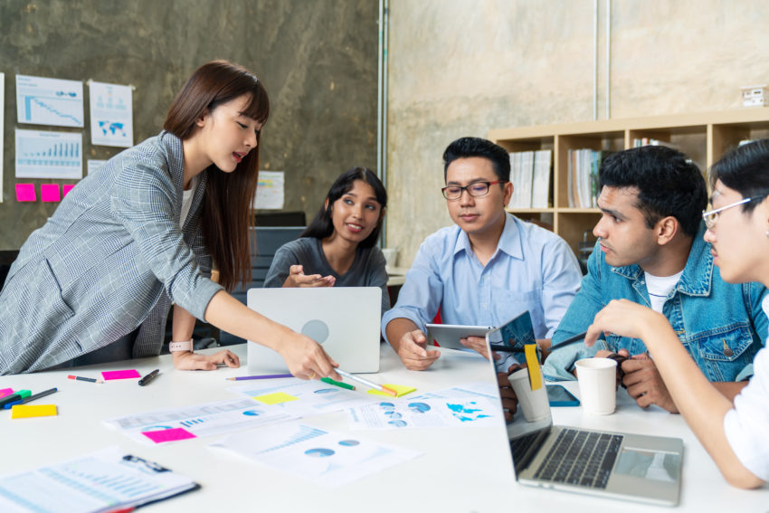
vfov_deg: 36.9
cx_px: 384
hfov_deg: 53.1
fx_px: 769
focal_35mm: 36
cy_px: 256
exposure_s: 1/125
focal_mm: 36
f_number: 2.8
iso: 200
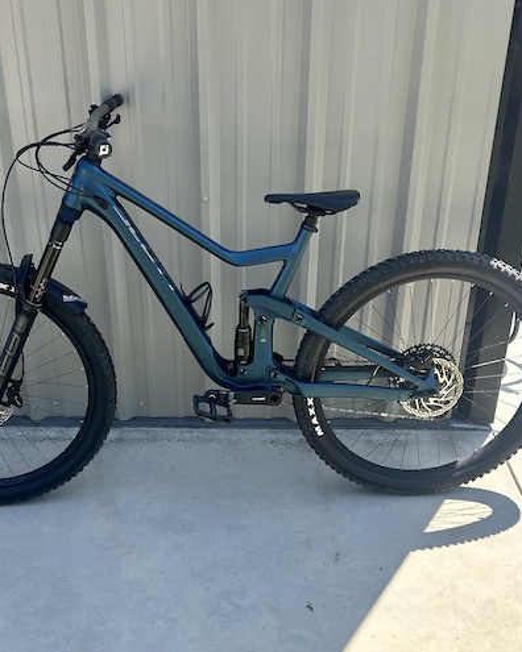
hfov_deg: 36.3
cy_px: 398
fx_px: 792
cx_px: 204
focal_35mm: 41
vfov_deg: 44.5
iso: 50
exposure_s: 1/1344
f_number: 1.5
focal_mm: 5.7
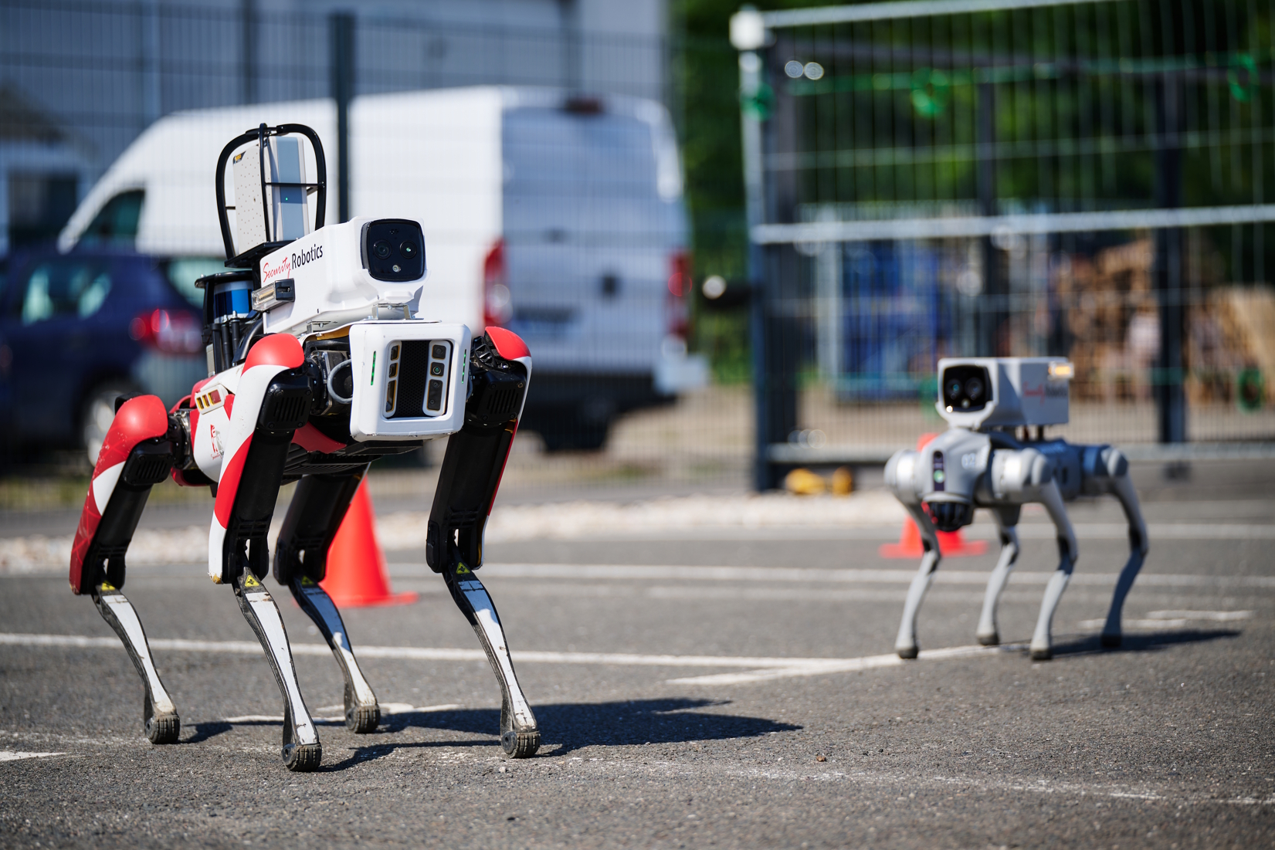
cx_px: 638
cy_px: 425
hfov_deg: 15.2
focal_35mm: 135
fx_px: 4781
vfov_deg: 10.2
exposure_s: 1/800
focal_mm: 135
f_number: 2.8
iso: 32
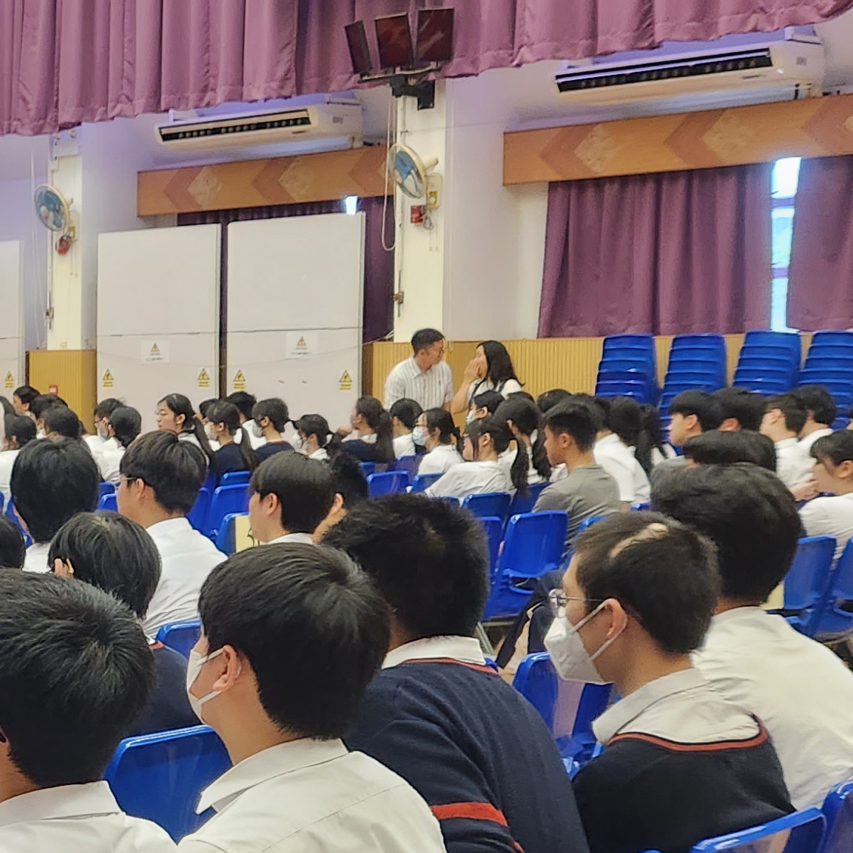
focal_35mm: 72
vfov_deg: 24.0
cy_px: 492
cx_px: -314
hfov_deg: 21.3
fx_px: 2007
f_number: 1.8
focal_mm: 5.4
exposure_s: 1/100
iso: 500
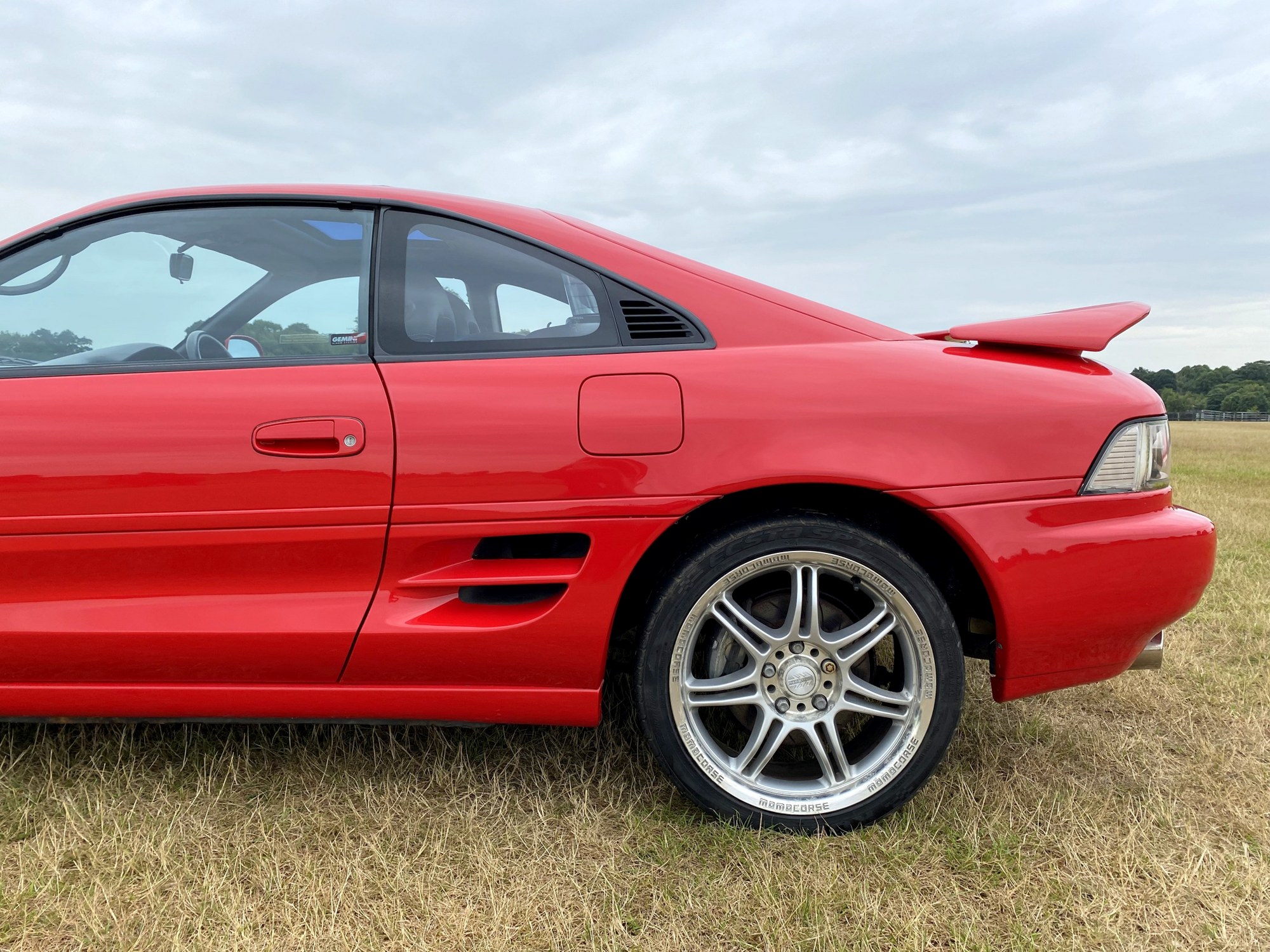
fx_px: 954
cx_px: 635
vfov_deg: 53.1
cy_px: 476
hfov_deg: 67.3
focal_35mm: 26
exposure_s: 1/833
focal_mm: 4.25
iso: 32
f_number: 1.8
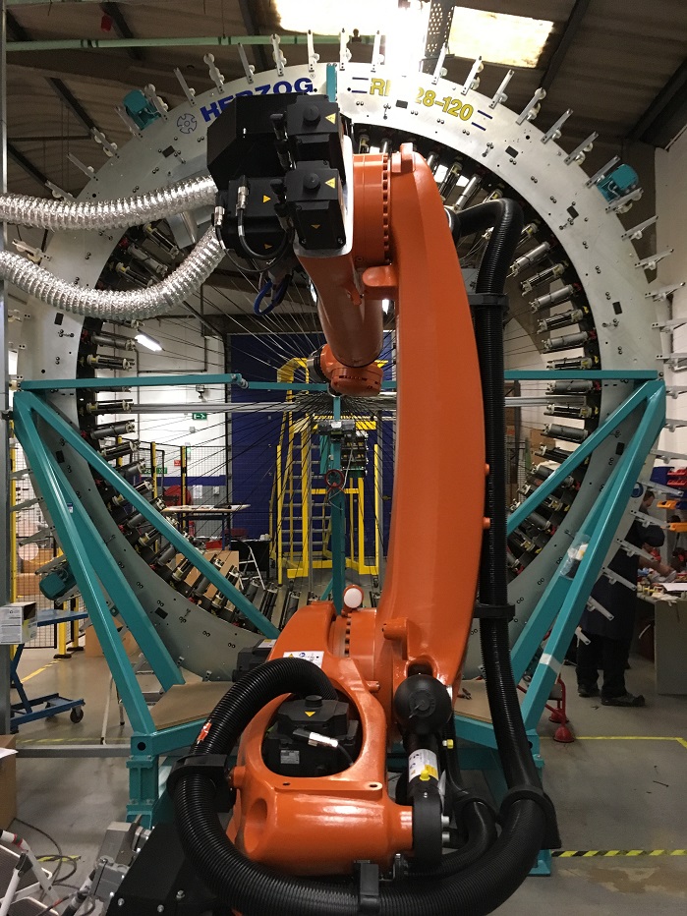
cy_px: 458
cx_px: 344
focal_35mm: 29
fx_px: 767
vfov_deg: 61.7
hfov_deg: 48.2
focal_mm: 4.15
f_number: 2.2
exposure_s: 1/25
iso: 200
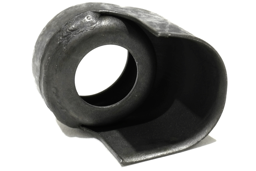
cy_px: 86
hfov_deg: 27.7
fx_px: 519
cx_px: 128
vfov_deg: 18.7
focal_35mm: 73
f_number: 16
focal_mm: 48
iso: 100
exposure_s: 1
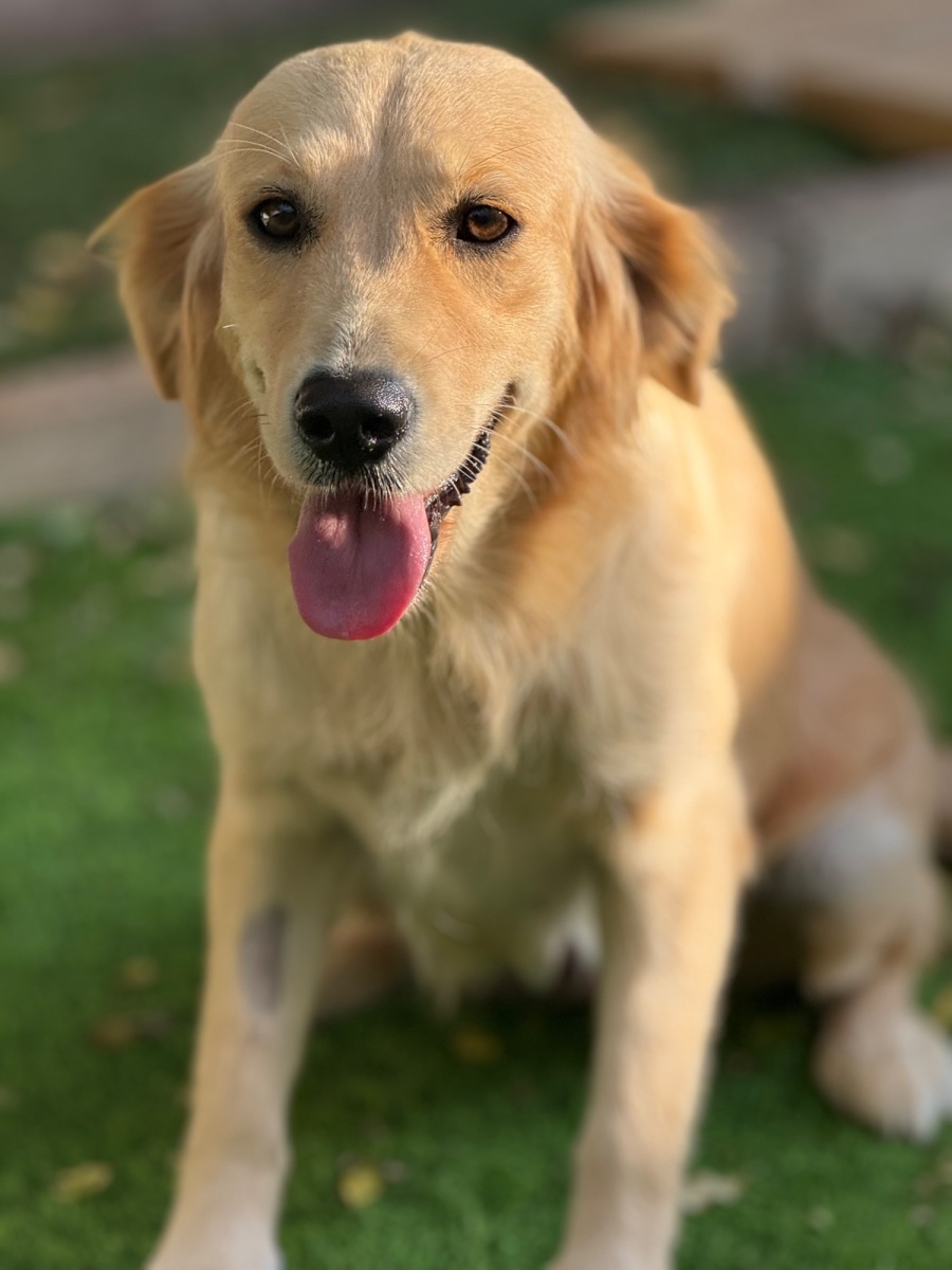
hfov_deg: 12.3
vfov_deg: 16.4
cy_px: 635
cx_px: 476
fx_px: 4400
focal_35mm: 120
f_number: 2.8
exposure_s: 1/250
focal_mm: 15.66
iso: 64
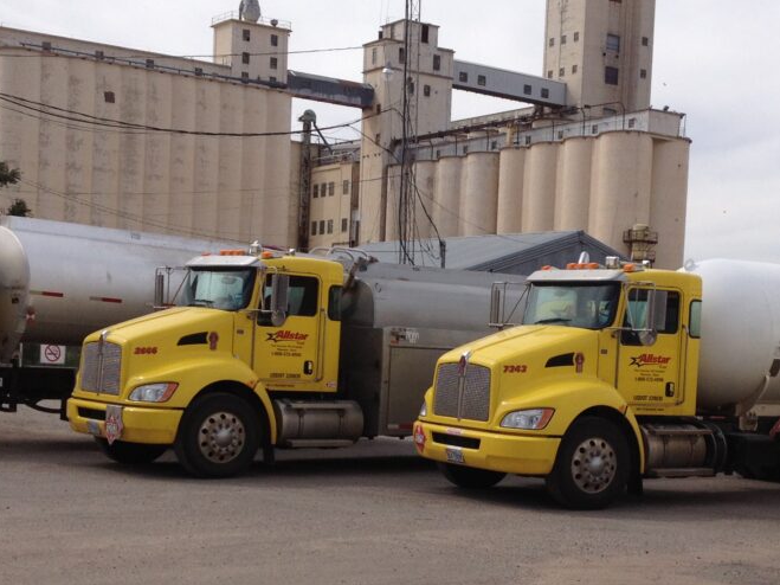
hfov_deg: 28.4
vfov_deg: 21.5
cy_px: 378
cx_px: 504
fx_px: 1532
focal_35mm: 68
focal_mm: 4.28
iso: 50
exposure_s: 1/2513
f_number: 2.4
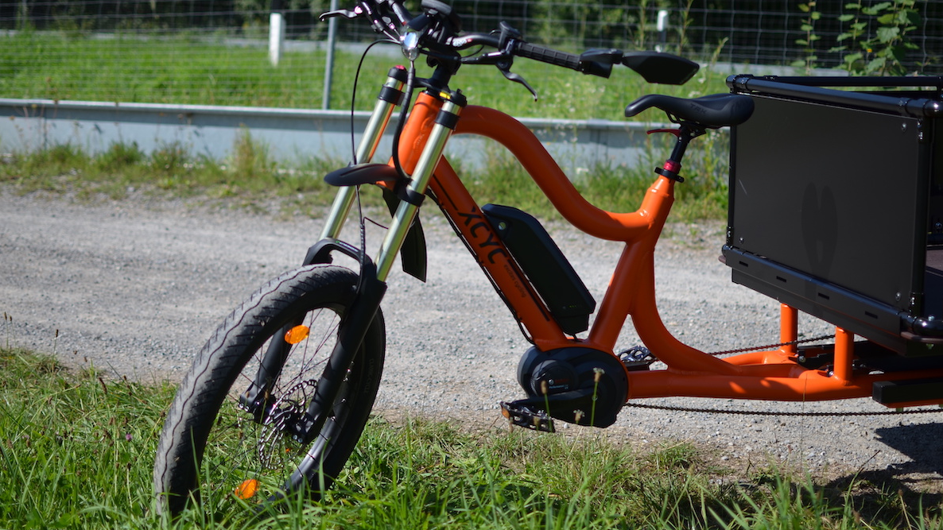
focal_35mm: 56
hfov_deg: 37.5
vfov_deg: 21.6
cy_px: 217
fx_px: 1388
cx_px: 475
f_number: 1.8
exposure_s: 1/4000
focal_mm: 35
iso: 100
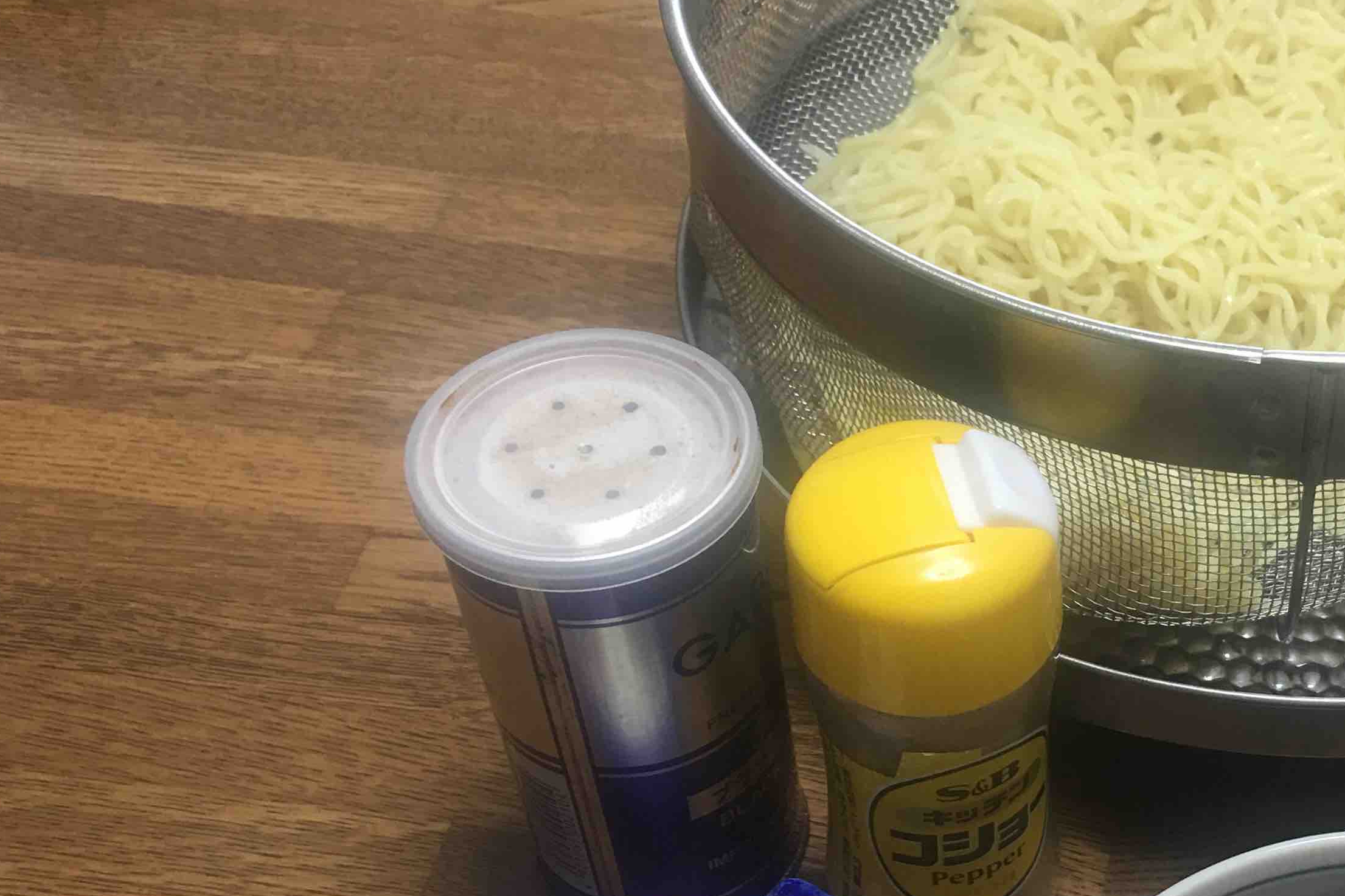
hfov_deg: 34.6
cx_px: 1159
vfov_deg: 24.3
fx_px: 2055
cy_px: 676
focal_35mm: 55
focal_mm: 4.15
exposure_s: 1/15
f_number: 2.2
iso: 32
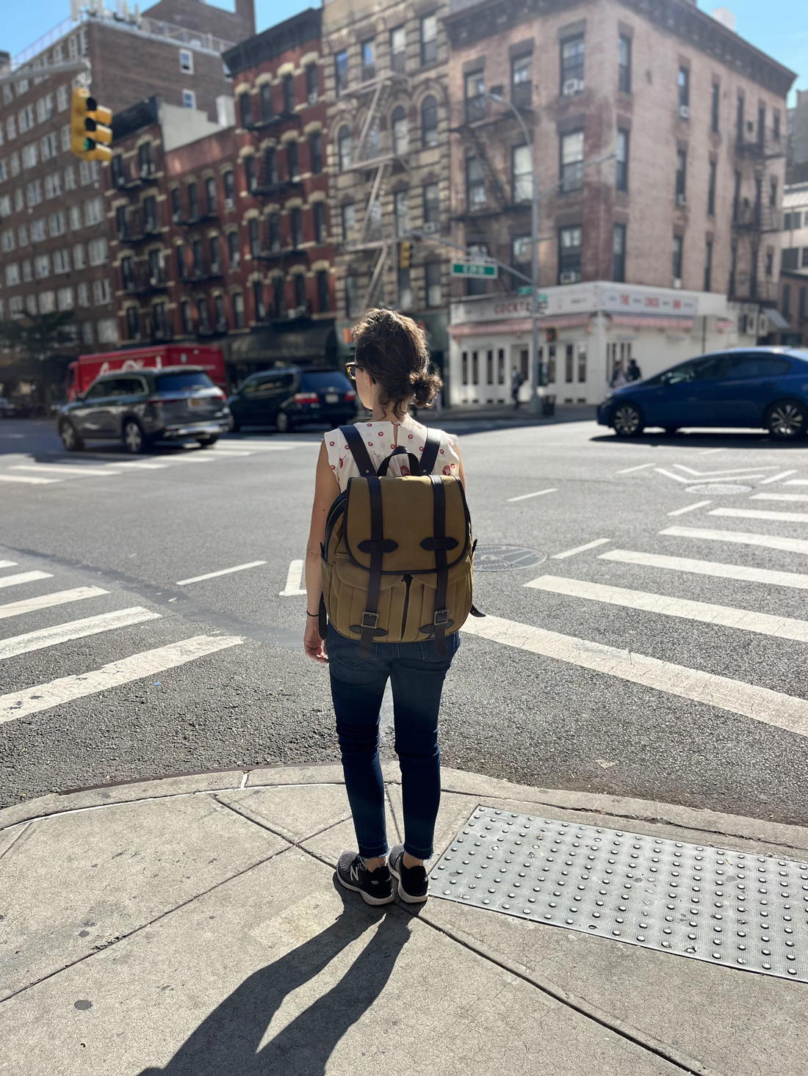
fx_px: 809
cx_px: 404
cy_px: 538
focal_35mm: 26
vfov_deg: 67.3
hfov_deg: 53.1
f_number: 1.6
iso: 50
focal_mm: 5.1
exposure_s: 1/2632
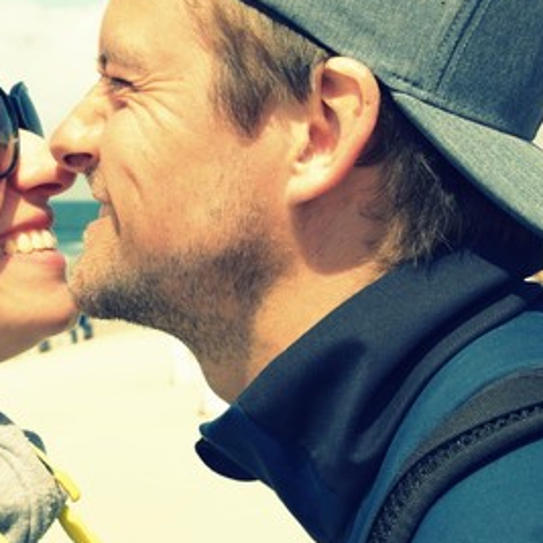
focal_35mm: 110
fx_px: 1952
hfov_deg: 15.6
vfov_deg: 15.8
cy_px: 167
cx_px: 44
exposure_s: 1/400
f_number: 10
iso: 200
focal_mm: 32
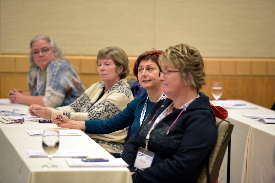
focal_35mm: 165
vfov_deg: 8.3
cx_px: 138
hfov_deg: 12.4
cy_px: 92
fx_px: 1261
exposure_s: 1/125
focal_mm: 165
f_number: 2.8
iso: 4000
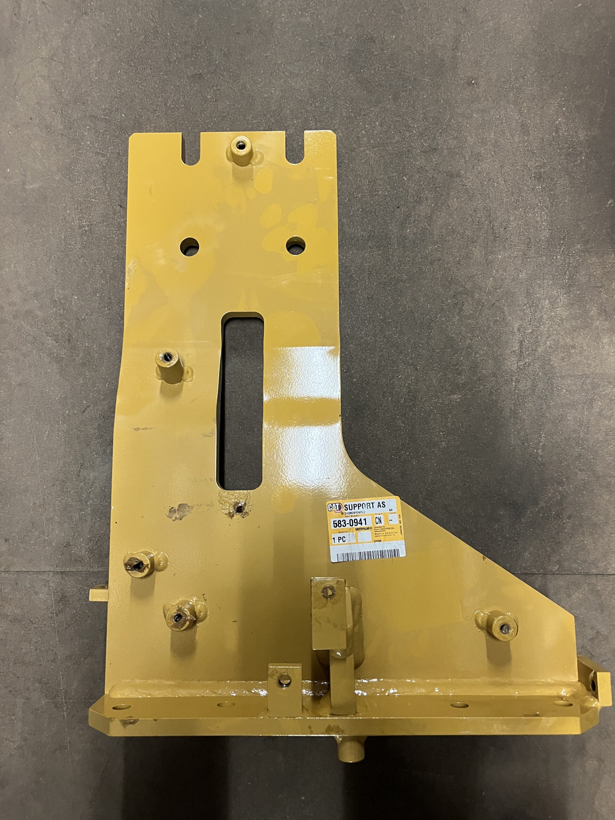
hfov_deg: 53.1
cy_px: 410
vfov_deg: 67.3
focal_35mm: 26
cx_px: 308
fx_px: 616
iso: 400
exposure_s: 1/33
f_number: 1.6
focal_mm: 5.1
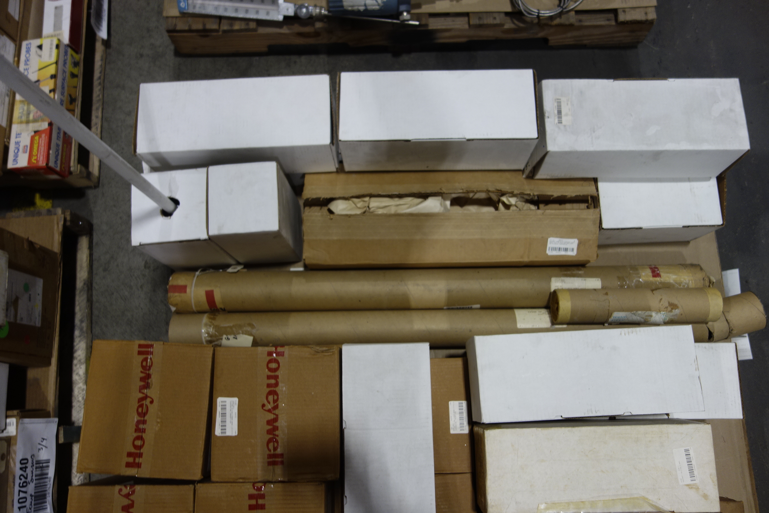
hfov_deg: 65.5
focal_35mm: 28
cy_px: 256
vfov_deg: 46.4
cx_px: 384
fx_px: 598
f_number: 1.8
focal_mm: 10.4
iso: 125
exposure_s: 1/50
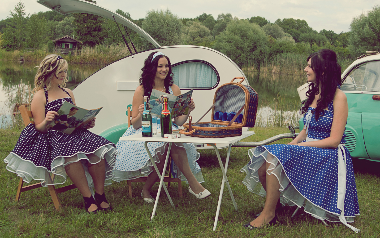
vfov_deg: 29.9
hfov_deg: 46.2
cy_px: 111
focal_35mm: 43
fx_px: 445
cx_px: 190
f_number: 6.3
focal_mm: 28
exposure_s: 1/320
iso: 200
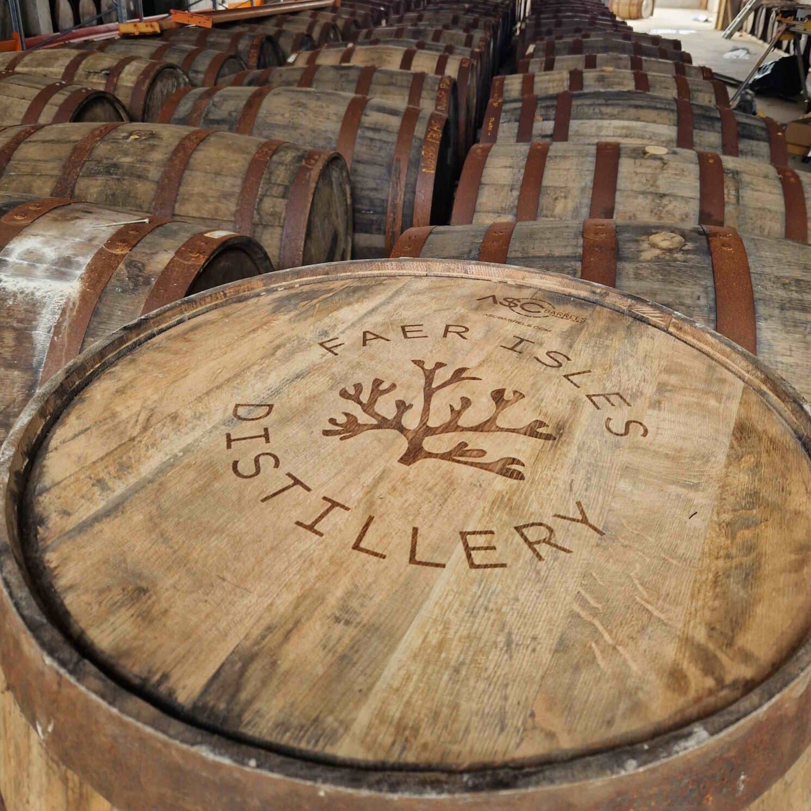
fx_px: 742
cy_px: 259
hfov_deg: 57.3
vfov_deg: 55.9
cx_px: 418
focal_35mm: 28
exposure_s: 1/100
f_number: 1.8
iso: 50
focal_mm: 5.4
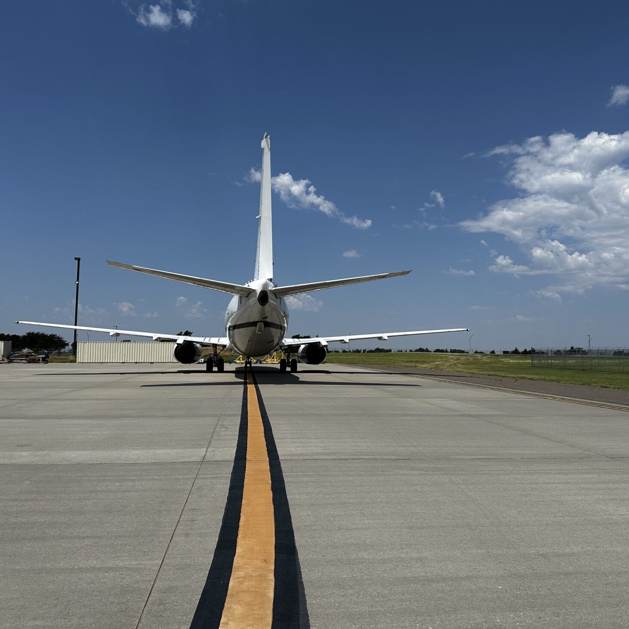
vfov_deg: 55.6
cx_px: 313
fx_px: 596
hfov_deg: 55.6
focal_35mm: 29
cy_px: 314
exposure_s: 1/10753
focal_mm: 6.86
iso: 80
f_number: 1.78
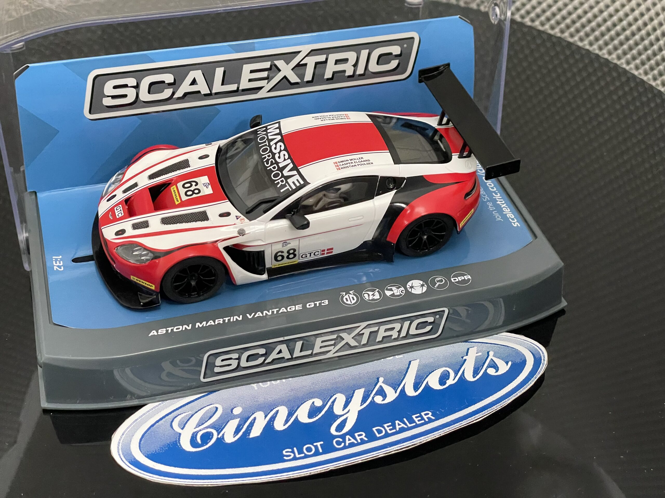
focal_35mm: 52
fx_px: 999
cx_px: 332
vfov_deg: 28.0
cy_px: 249
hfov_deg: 36.8
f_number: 2
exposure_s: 1/60
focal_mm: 6
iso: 640
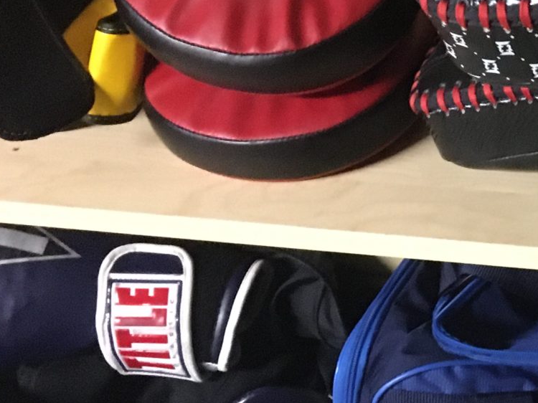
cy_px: 251
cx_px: 913
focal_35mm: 99
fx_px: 1538
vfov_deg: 14.9
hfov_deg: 17.0
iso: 320
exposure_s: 1/15
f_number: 2.2
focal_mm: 4.15
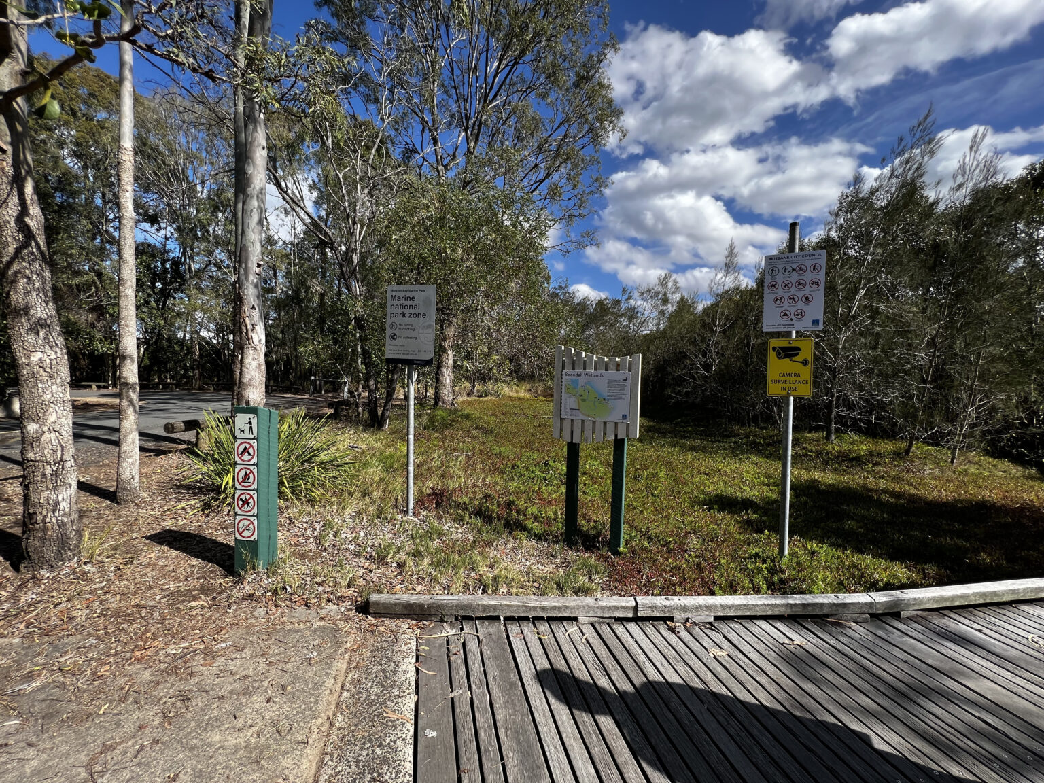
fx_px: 392
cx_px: 522
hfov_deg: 106.2
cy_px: 392
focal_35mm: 13
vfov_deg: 89.9
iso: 32
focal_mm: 1.57
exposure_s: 1/821
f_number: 1.8
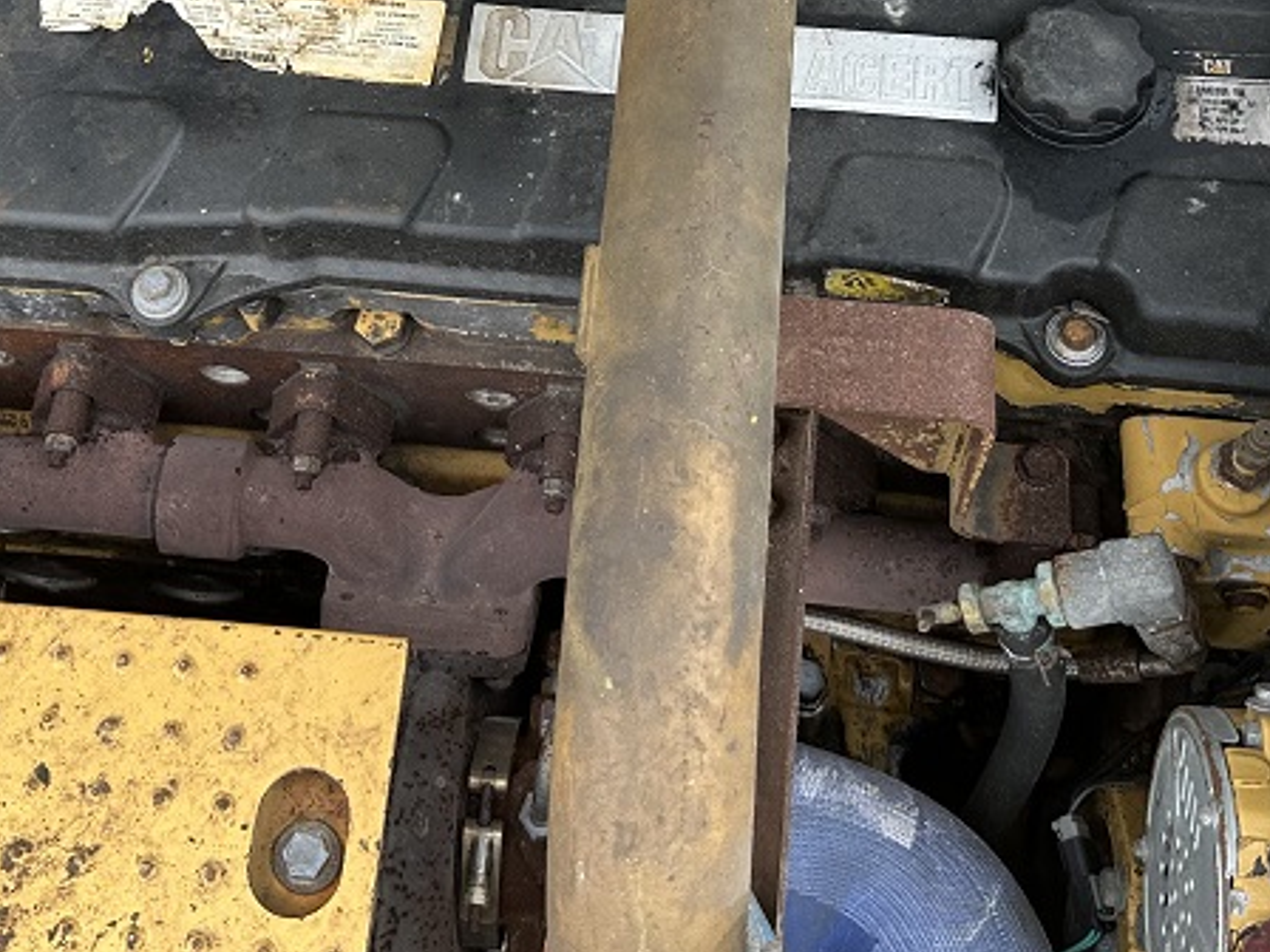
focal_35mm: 54
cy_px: 62
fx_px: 1981
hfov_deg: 35.5
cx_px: 553
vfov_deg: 26.0
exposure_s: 1/626
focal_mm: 6.86
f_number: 1.78
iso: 80
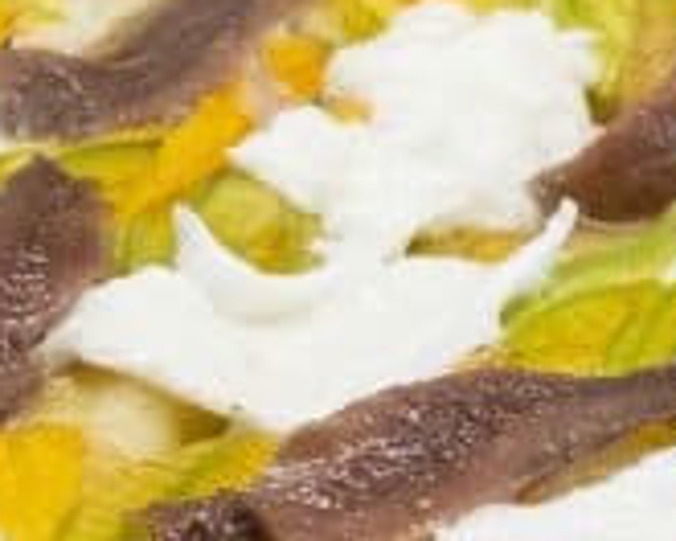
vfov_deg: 5.0
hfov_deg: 5.9
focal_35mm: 308
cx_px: -1196
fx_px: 6162
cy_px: 16
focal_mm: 30.2
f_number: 13
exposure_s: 1/30
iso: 1000
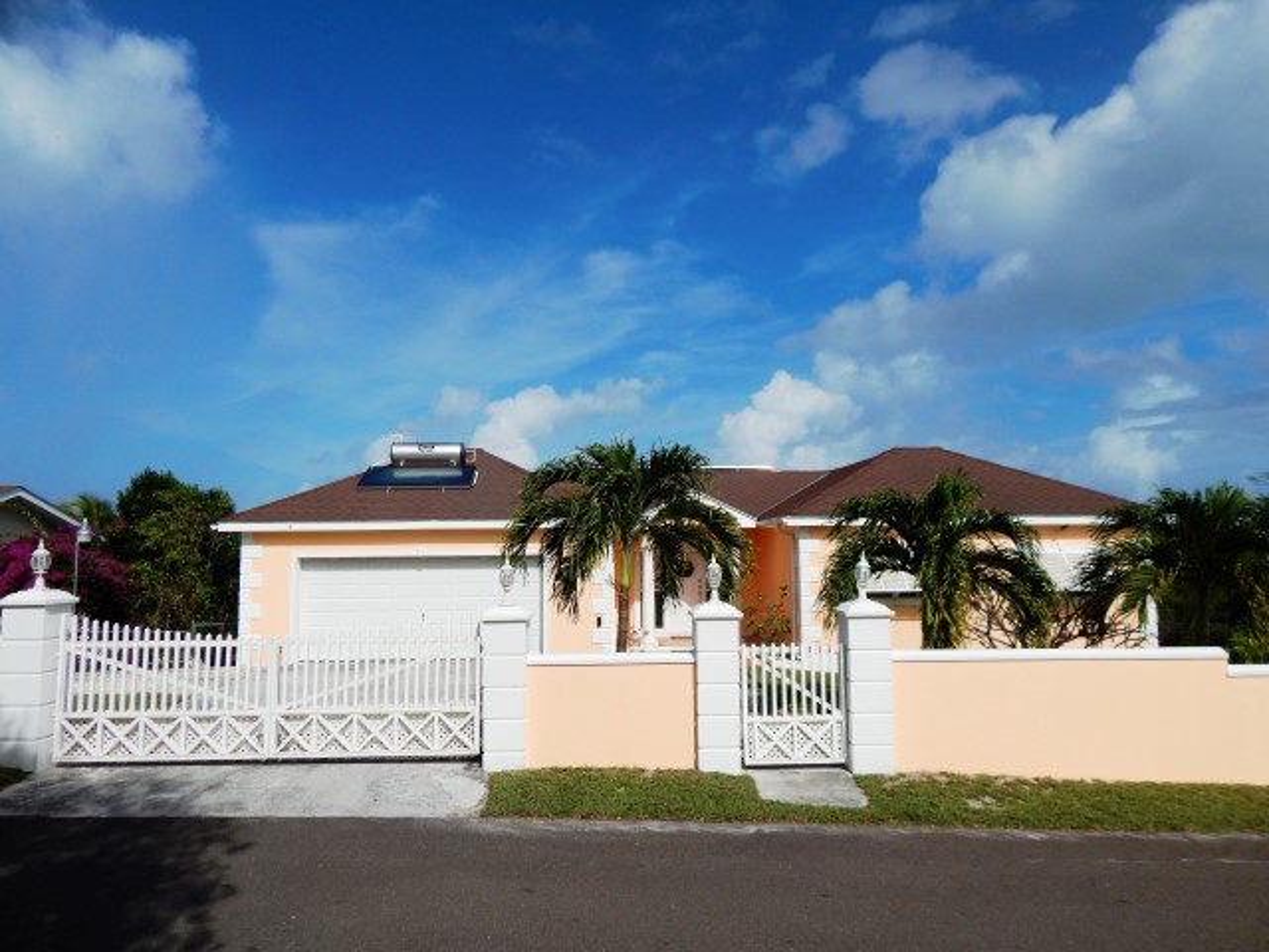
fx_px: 843
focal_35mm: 23
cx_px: 634
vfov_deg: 58.9
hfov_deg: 73.9
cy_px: 476
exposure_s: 1/1500
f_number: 6
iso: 125
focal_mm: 4
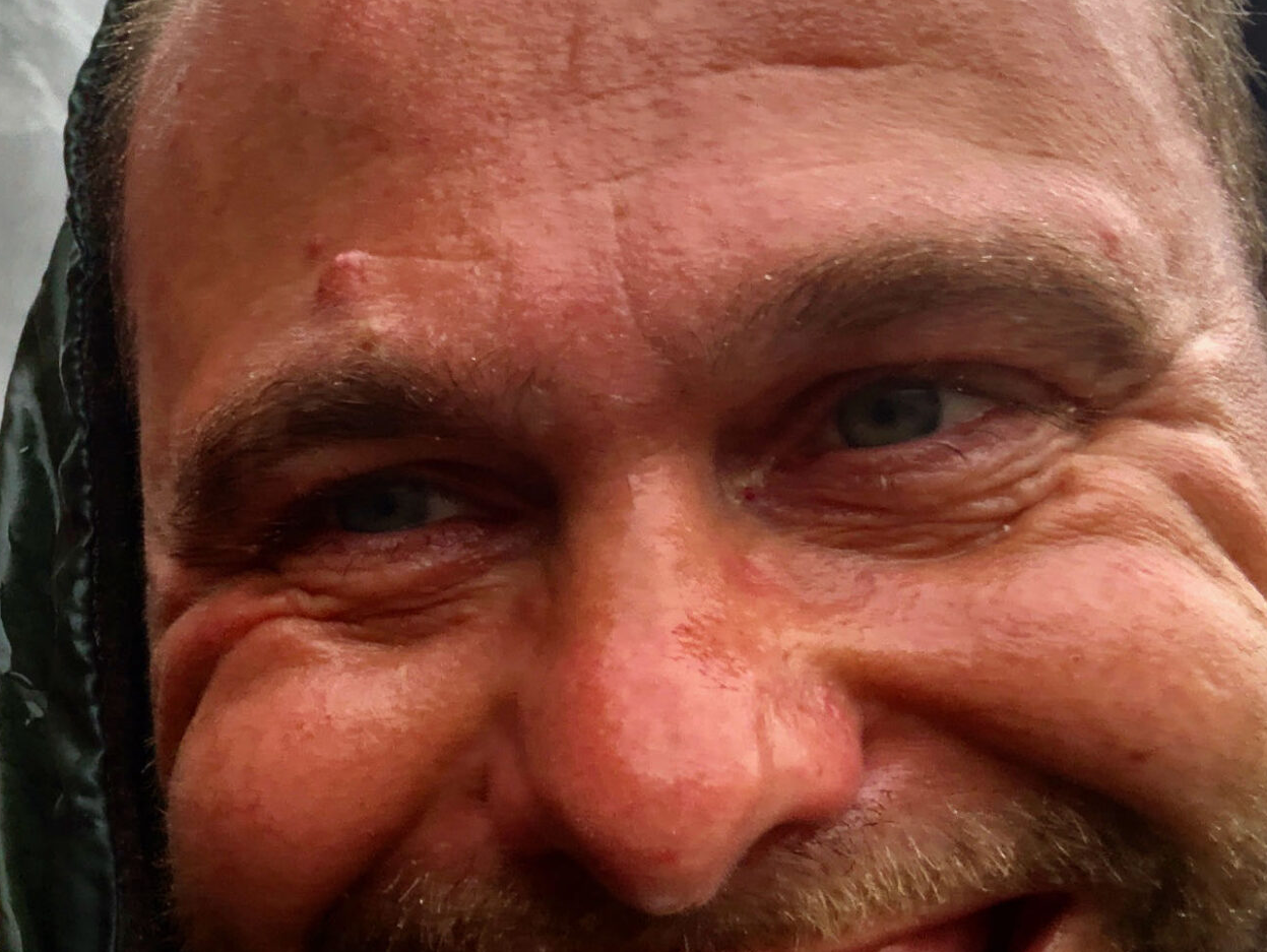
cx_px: -10
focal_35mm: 77
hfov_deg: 24.2
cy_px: 615
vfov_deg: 19.1
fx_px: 2820
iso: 40
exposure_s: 1/120
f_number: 2.2
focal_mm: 2.87
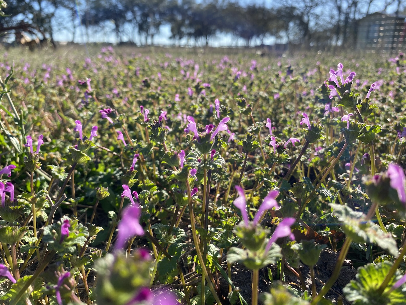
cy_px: 152
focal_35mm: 26
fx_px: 305
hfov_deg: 67.3
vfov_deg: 53.1
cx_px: 203
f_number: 1.8
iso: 32
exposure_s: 1/1232
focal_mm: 4.25
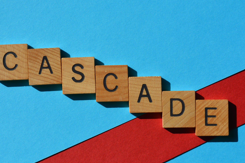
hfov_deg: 21.3
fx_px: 650
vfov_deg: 14.3
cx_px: 121
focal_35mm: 96
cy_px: 86
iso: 100
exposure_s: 1/250
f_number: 8
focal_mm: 55
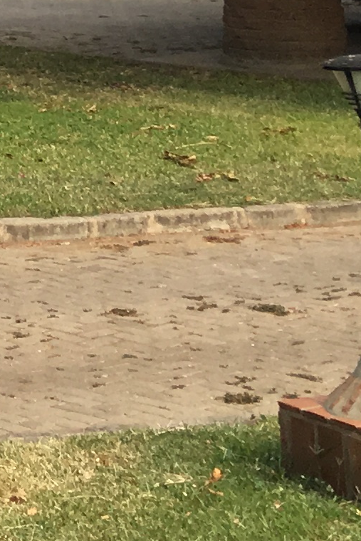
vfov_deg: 12.1
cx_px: -795
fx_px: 2405
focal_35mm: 160
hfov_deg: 7.4
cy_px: -332
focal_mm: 4.15
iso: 25
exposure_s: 1/827
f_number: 2.2
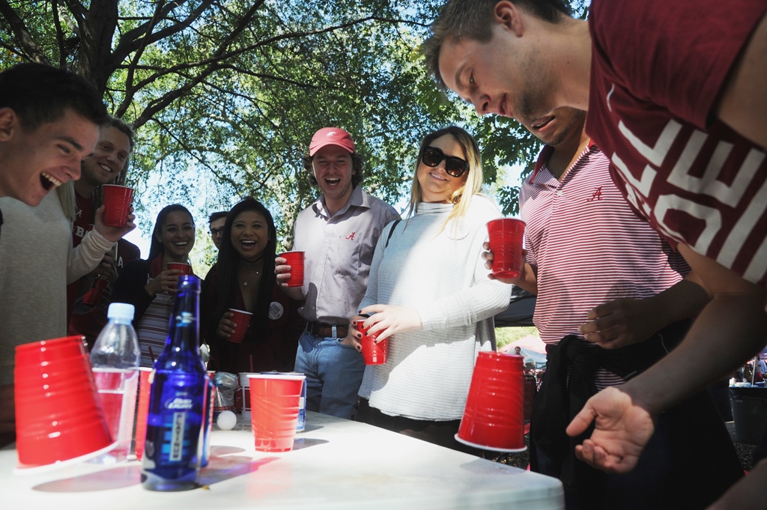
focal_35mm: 24
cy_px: 255
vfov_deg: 53.1
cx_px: 384
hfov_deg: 73.8
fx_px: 511
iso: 1000
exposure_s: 1/640
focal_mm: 24
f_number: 5
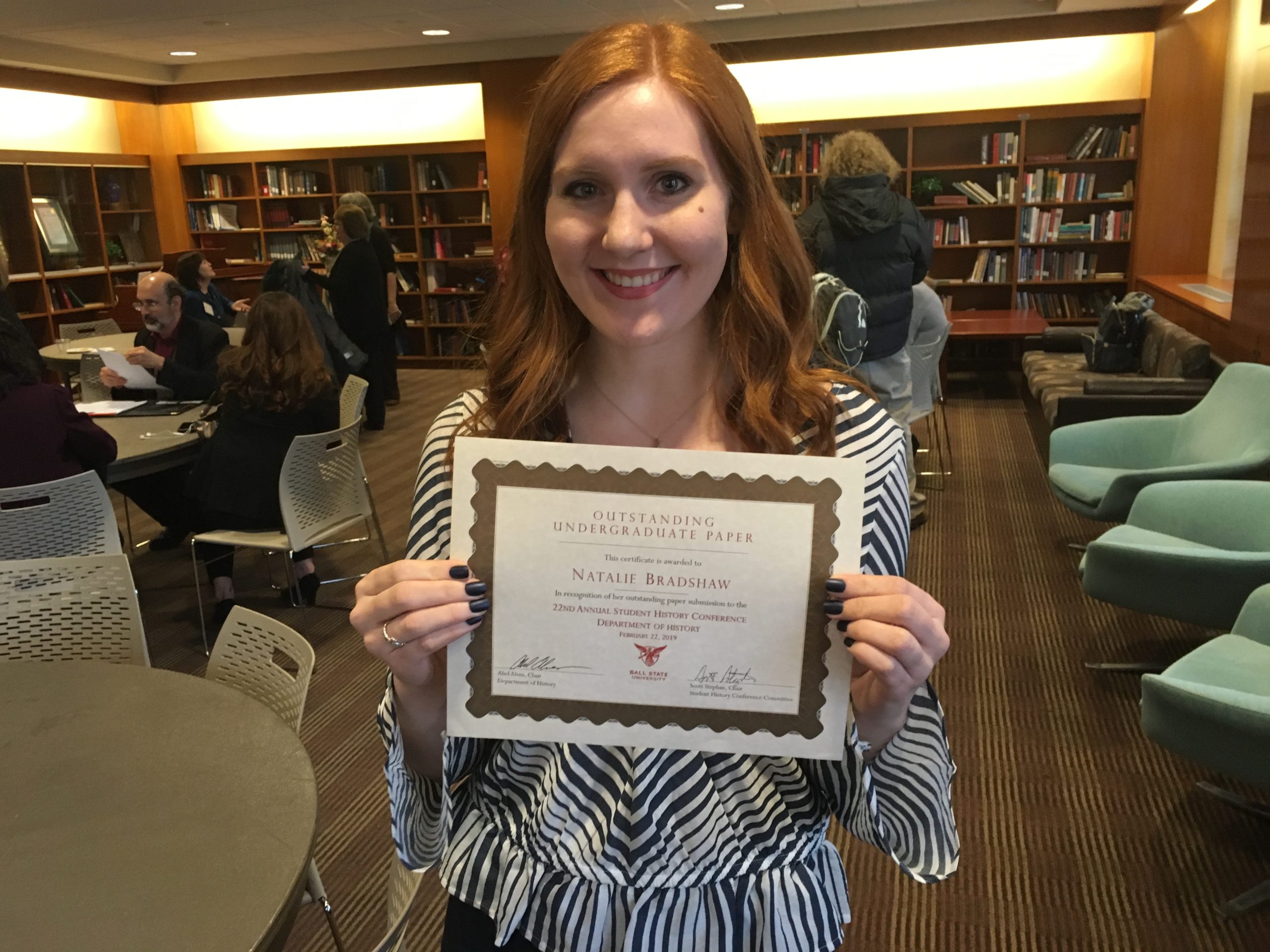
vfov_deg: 48.2
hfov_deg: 61.7
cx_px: 635
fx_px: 1064
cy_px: 476
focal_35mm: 29
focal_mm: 4.15
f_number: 2.2
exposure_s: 1/30
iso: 160
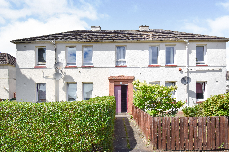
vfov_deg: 69.7
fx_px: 110
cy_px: 76
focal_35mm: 17
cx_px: 114
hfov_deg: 92.4
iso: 200
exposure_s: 1/400
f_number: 10
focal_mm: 11.5
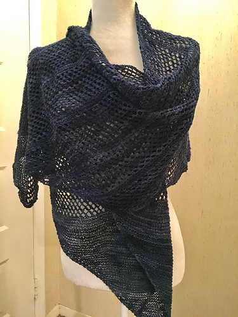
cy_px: 158
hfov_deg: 48.2
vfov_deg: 61.7
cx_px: 119
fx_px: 266
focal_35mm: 29
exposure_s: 1/15
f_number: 2.2
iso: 320
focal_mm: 4.15
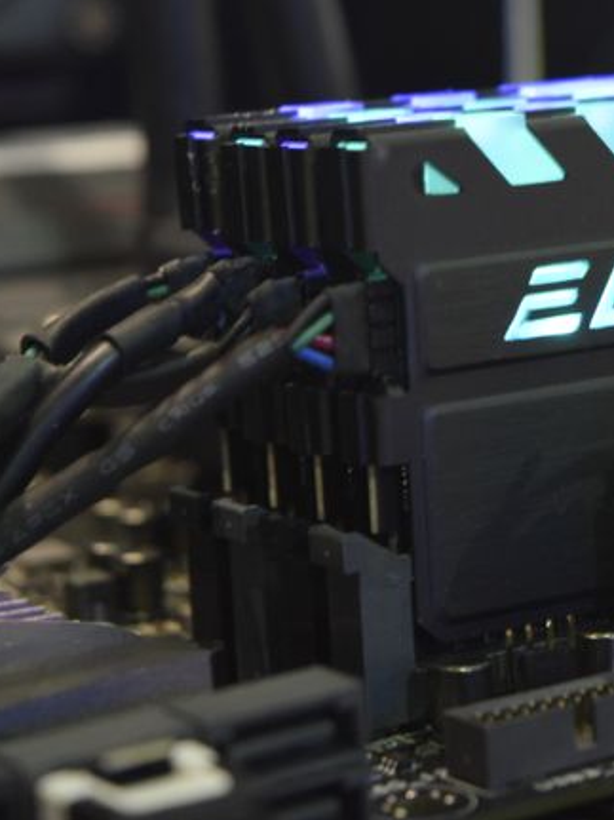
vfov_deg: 16.5
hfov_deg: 12.4
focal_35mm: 120
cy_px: 410
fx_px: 2833
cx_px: 272
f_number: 5.6
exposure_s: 1/60
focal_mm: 55
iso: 2200
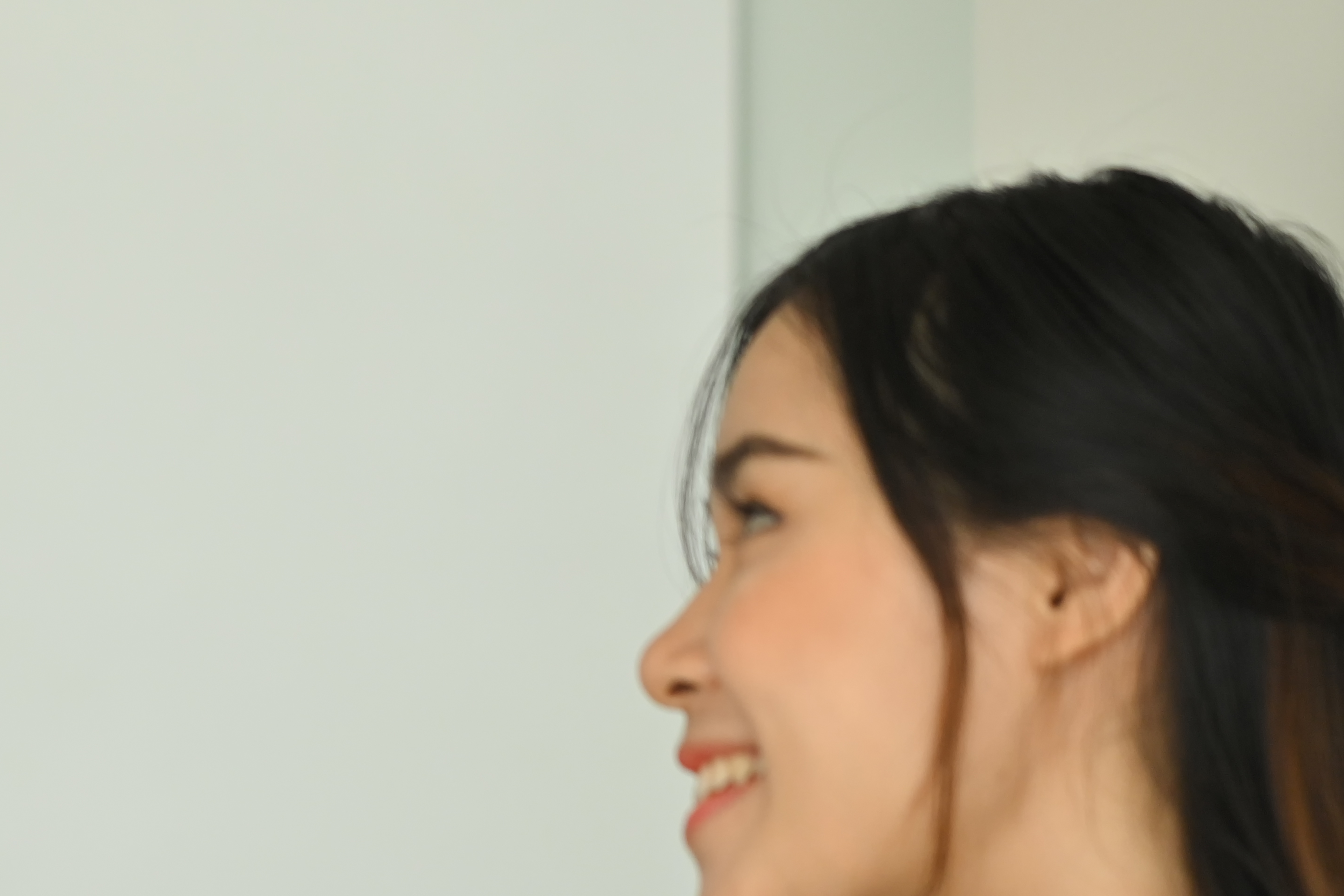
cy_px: 901
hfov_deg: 8.4
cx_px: 2
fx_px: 9108
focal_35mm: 244
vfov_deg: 5.6
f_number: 1.8
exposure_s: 1/800
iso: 400
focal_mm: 85
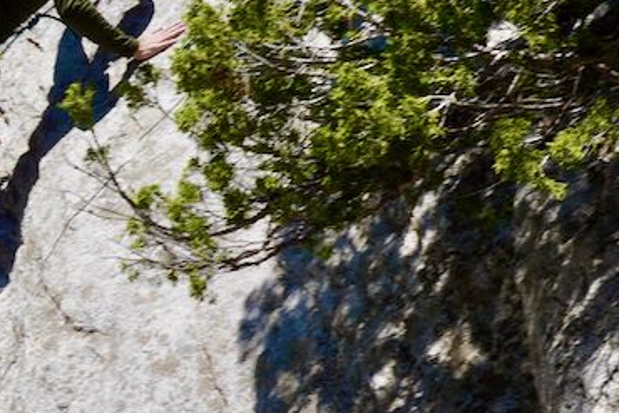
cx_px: -167
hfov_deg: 14.8
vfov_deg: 10.3
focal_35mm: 133
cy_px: 231
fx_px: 2288
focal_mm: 41
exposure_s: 1/50
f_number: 22
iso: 160
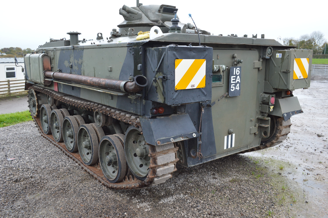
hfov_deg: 57.3
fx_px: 300
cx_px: 164
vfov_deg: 39.9
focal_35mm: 33
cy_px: 109
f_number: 5.6
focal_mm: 22
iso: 360
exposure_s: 1/125
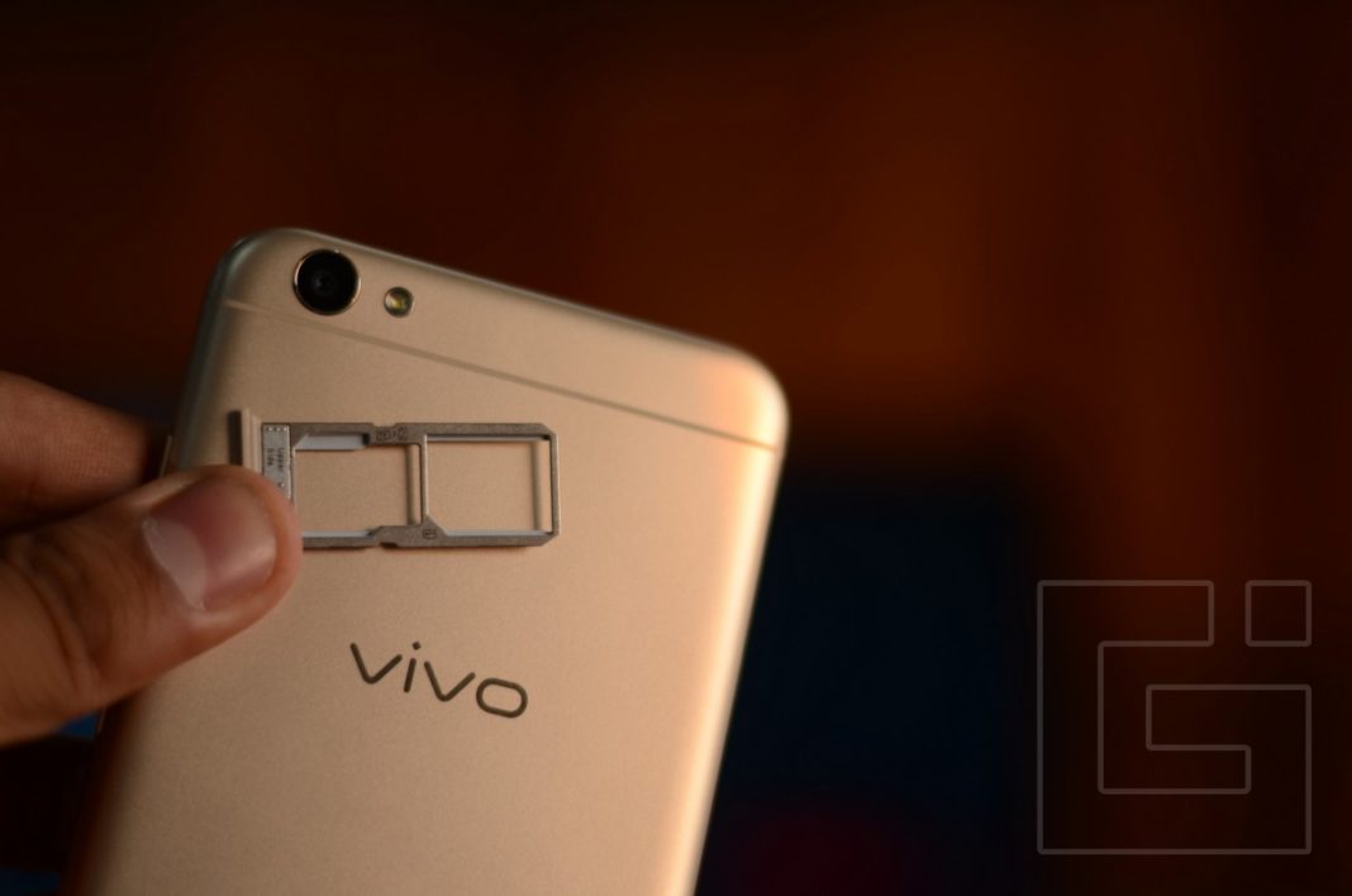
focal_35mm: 75
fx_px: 2812
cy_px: 448
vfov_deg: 18.1
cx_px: 676
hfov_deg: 27.0
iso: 100
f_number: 1.8
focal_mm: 50
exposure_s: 1/200
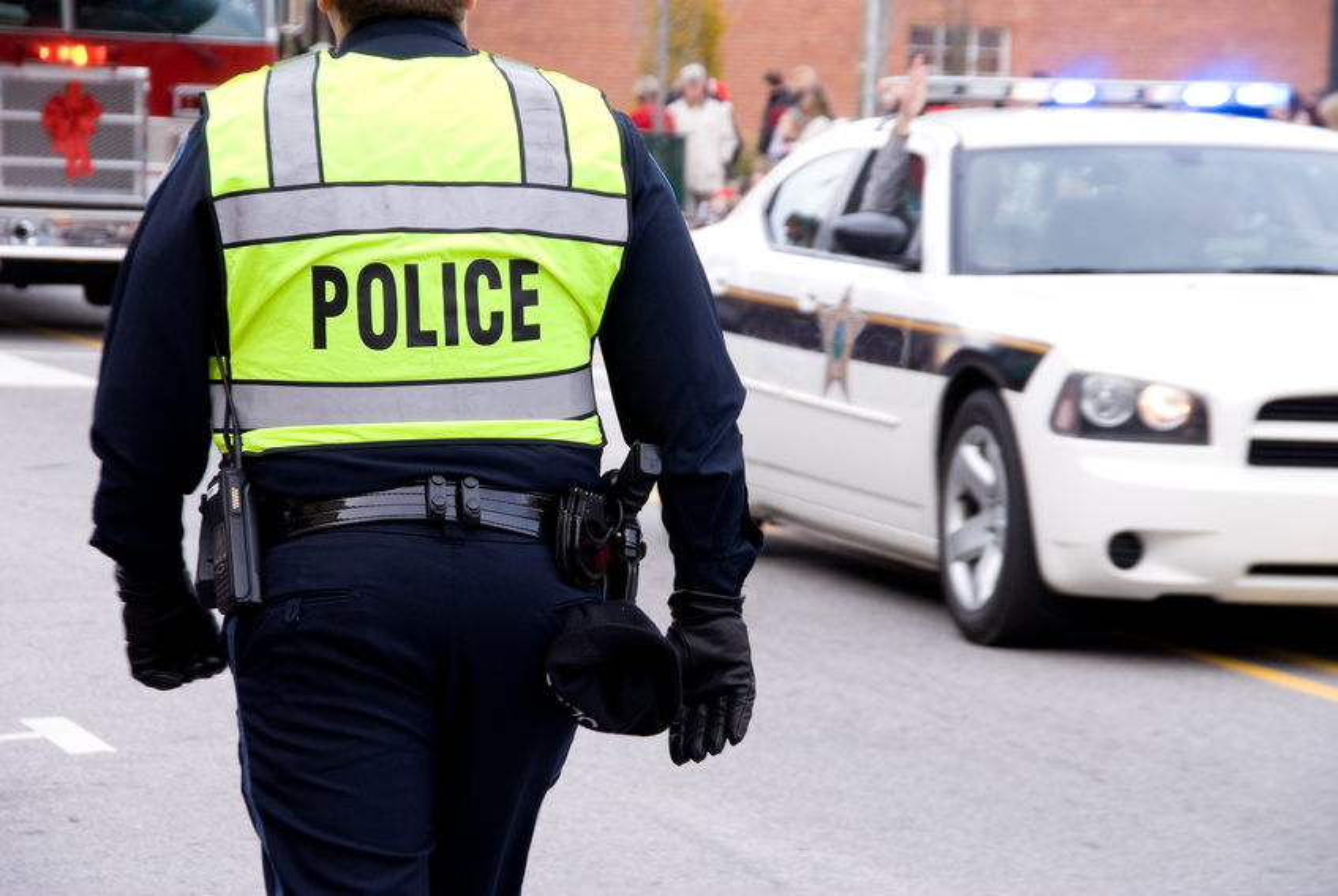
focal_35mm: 165
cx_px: 669
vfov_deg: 8.3
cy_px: 448
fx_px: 6140
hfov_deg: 12.4
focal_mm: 110
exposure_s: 1/50
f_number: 8
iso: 100
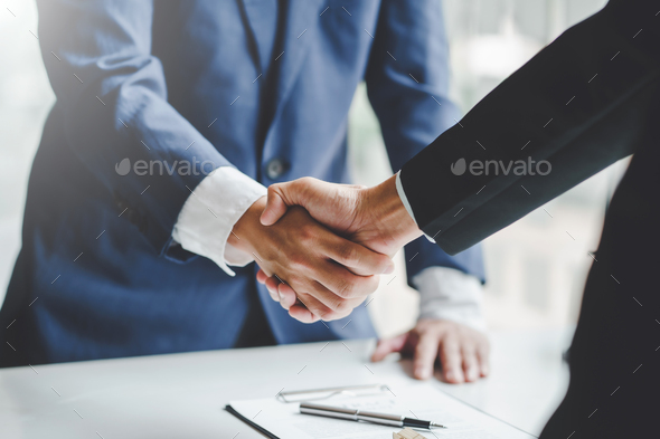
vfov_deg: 16.1
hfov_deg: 23.9
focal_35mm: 85
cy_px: 220
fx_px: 1558
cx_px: 330
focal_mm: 85
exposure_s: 1/200
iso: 200
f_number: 2.5
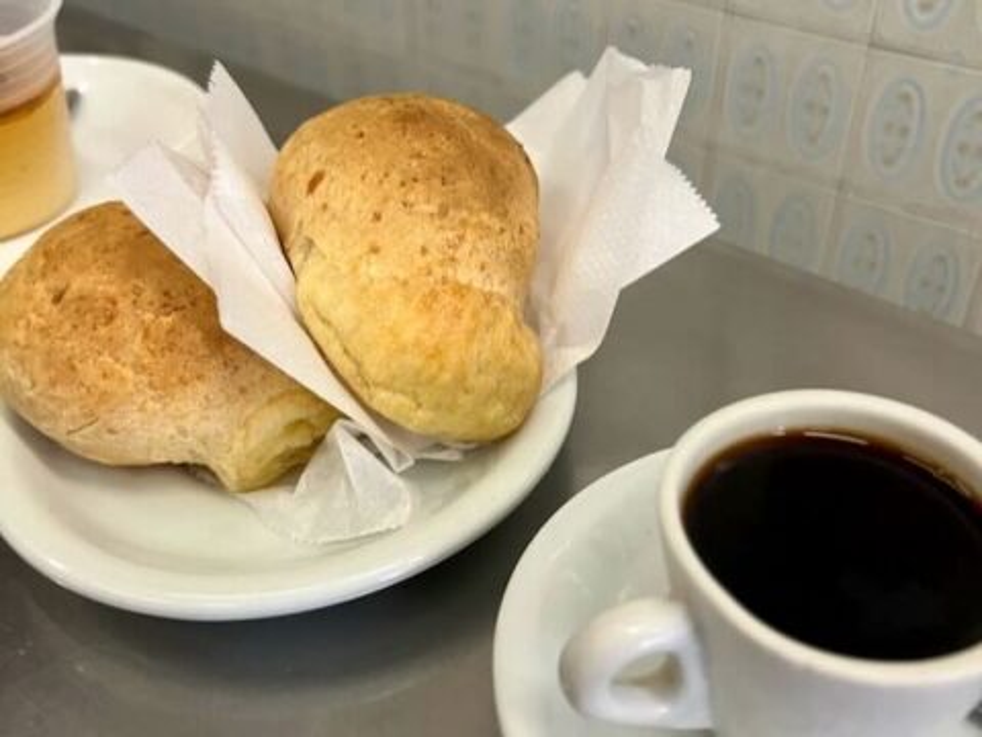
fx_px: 738
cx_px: 491
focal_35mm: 26
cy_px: 368
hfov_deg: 67.3
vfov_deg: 53.1
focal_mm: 5.7
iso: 200
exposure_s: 1/60
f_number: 1.5
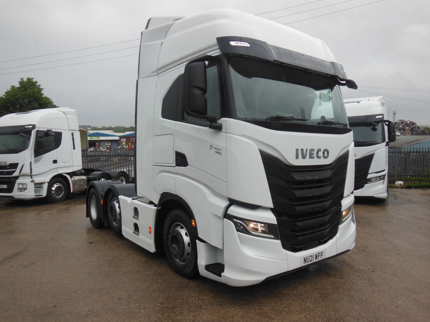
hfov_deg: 69.4
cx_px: 215
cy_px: 161
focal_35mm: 25
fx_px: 311
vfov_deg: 54.9
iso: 125
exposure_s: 1/500
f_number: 3.5
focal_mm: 4.5
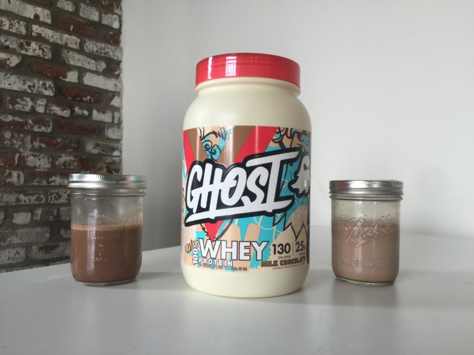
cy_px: 178
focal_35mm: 29
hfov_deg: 61.7
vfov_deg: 48.2
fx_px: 397
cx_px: 237
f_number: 2.2
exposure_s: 1/60
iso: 32
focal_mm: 4.15
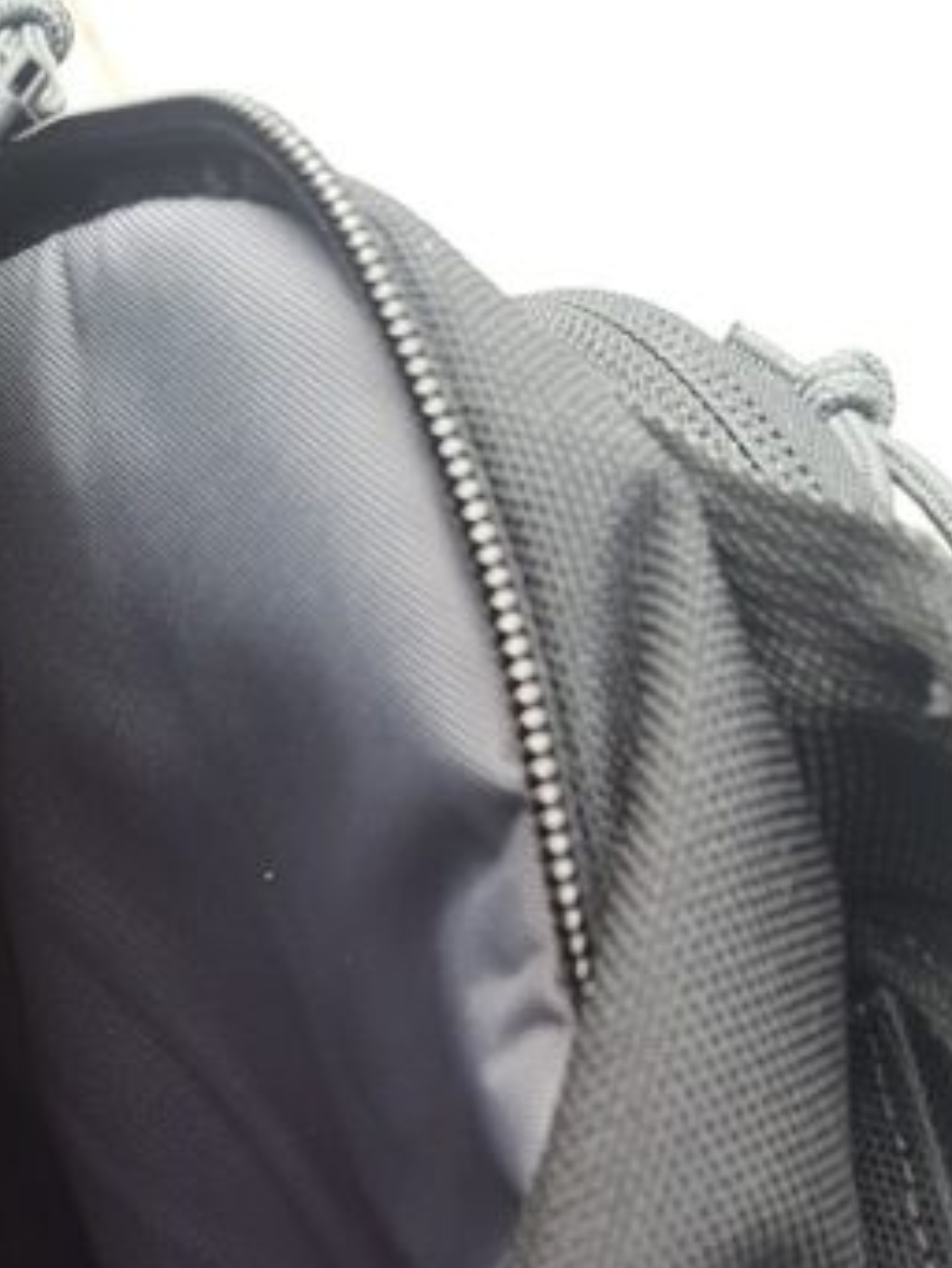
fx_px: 2162
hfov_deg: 24.3
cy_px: 1341
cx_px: 145
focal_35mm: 59
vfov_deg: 29.9
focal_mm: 4.2
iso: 64
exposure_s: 1/50
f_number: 1.7
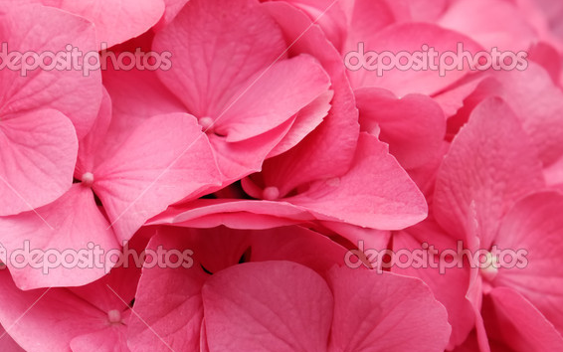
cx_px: 80
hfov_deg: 8.9
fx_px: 3605
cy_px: 258
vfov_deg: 5.6
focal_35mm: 235
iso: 400
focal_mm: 85
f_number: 8
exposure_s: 1/250
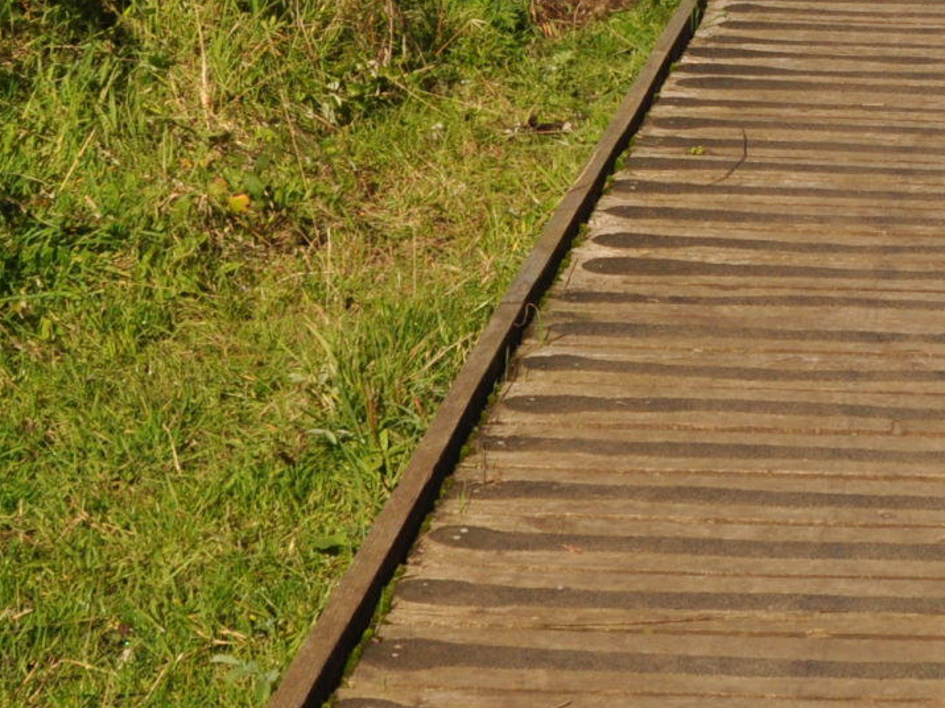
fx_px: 2812
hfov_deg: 18.1
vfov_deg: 14.0
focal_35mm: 103
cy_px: -108
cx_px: 1124
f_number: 10
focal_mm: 20
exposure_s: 1/400
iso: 200
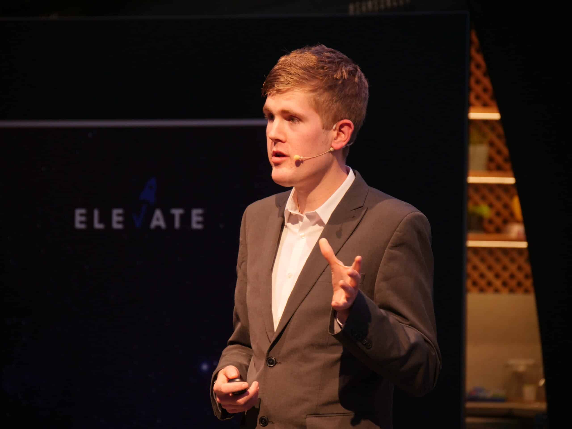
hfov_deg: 9.1
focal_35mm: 218
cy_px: 214
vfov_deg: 6.8
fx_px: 3602
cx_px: 286
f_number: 5.6
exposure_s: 1/100
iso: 800
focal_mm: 109
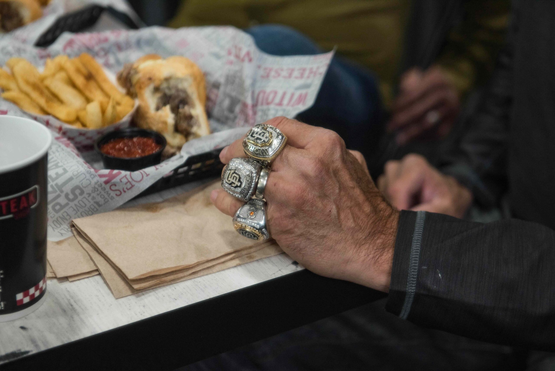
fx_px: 1080
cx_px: 278
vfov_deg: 19.5
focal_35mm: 70
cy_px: 186
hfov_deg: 28.8
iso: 1000
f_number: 4
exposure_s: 1/200
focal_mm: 70
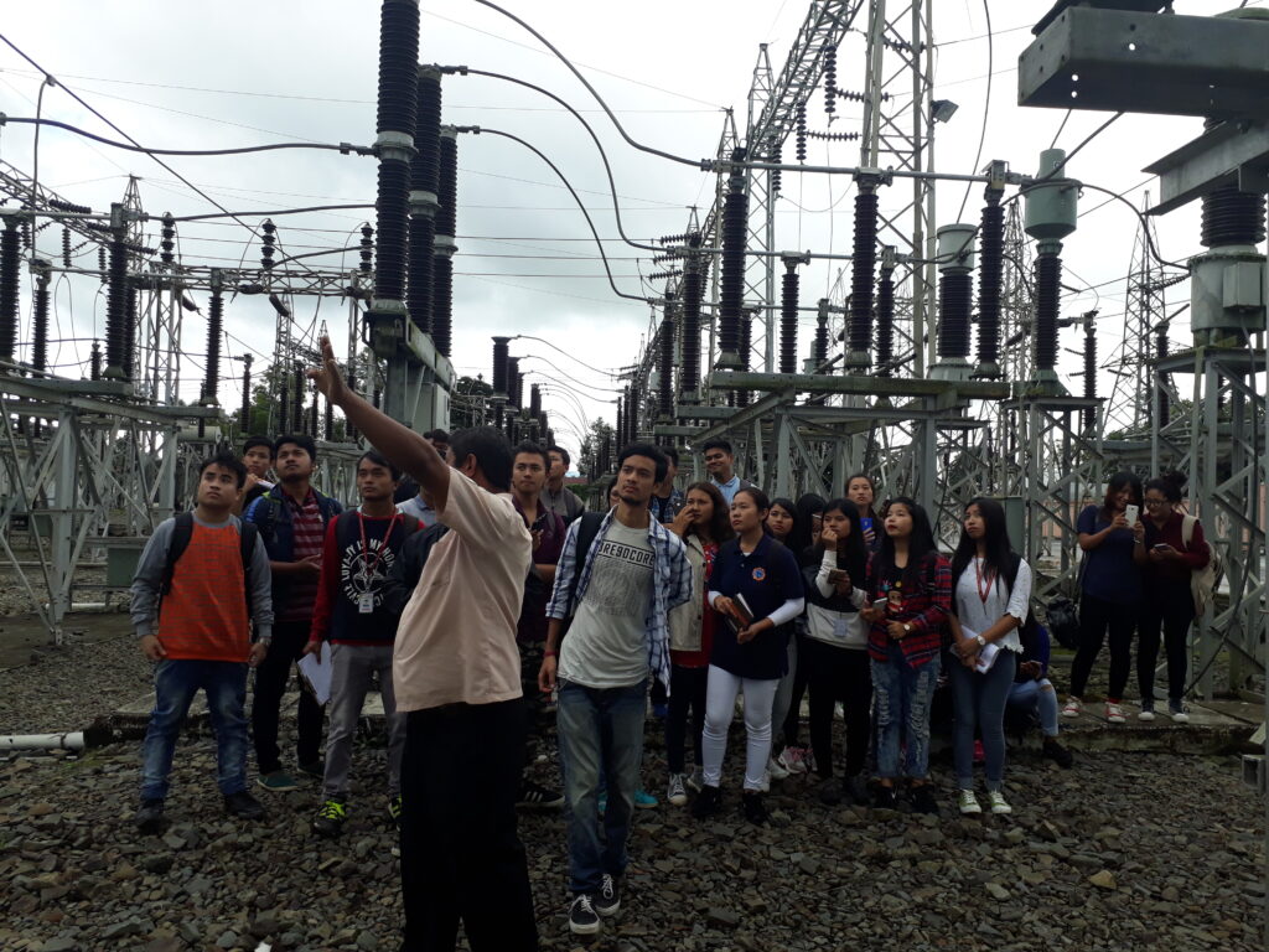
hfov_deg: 65.3
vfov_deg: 51.4
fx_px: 990
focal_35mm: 27
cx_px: 634
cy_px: 476
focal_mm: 3.6
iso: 40
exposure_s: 1/537
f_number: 1.9
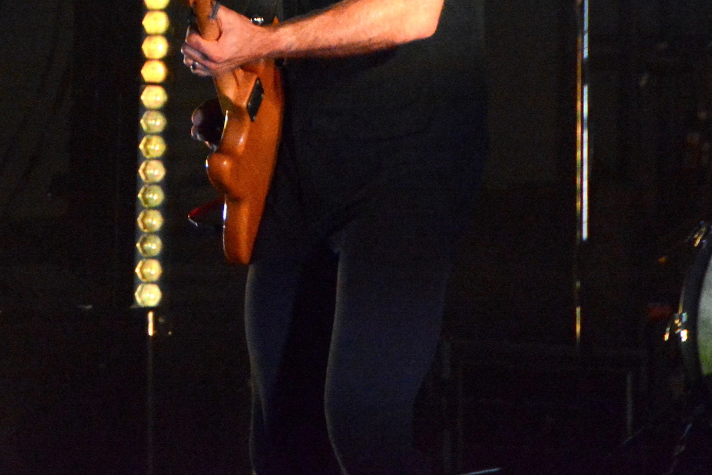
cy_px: -27
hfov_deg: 3.1
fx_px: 13250
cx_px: 28
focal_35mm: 670
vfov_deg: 2.1
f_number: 5.6
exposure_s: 1/800
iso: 8000
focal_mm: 200
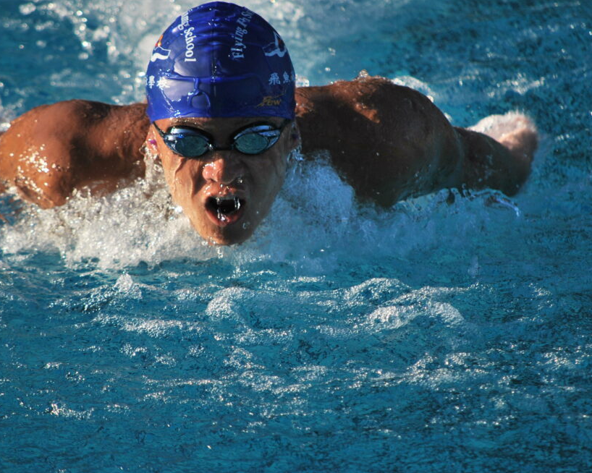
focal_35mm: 338
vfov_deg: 4.6
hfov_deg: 5.7
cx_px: 264
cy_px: 237
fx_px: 5921
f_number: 5.6
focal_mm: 200
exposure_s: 1/640
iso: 200
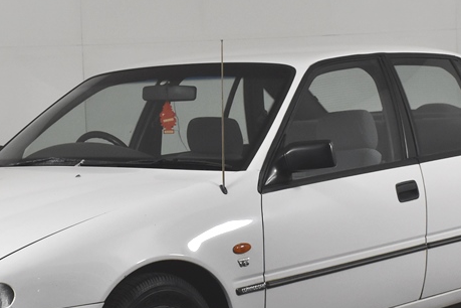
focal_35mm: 107
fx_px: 1370
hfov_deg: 19.1
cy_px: 244
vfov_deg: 12.7
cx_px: 186
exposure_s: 1/320
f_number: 9
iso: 1600
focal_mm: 32
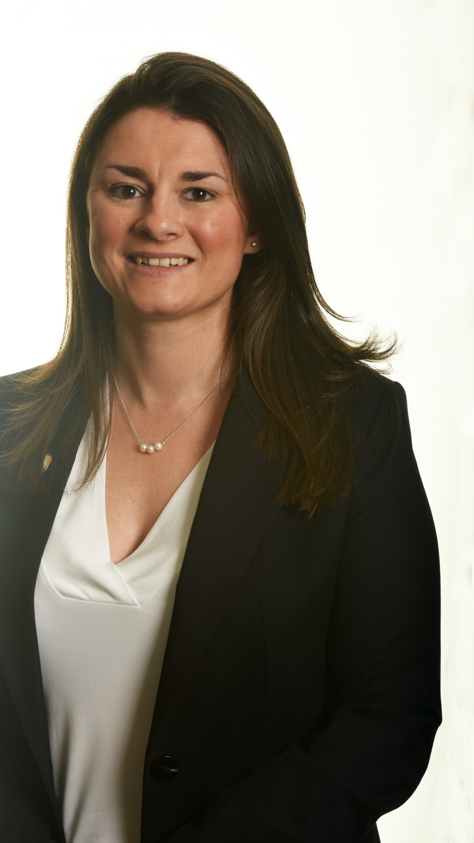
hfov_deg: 9.6
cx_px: 196
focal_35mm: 126
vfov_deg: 17.0
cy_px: 422
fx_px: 2816
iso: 100
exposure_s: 1/250
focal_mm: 120
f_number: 9
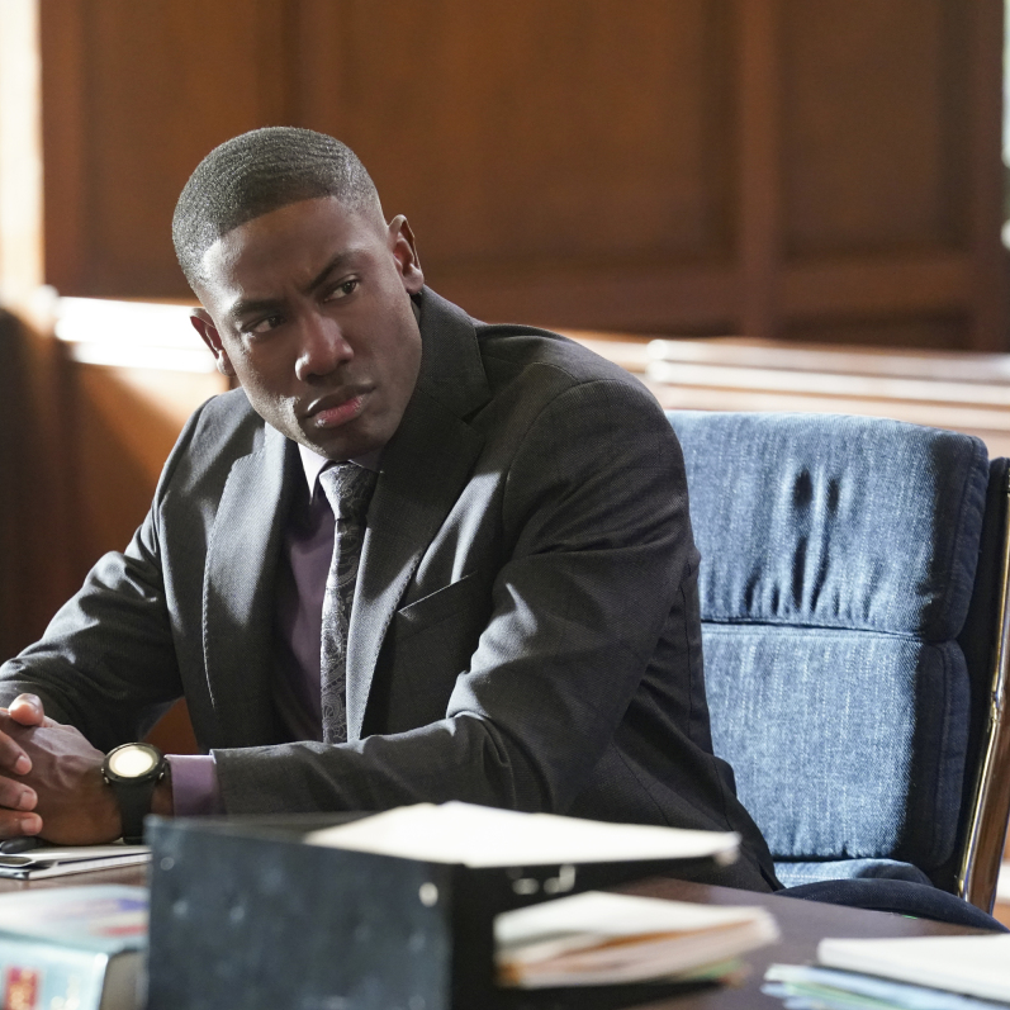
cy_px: 504
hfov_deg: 6.8
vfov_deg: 6.8
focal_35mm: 256
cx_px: 336
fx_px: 8451
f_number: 4.5
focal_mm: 200
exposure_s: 1/125
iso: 6400
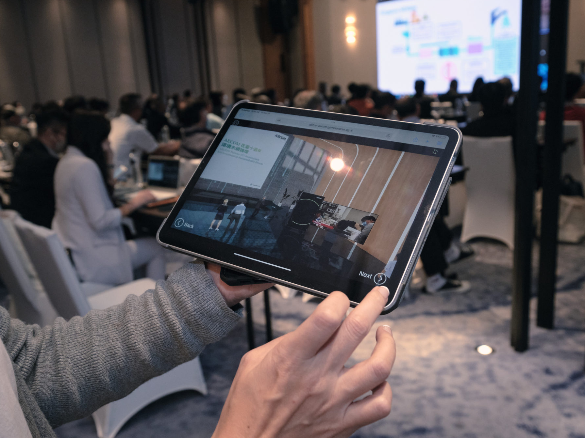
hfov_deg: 55.4
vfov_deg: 42.9
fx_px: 558
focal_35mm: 33
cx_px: 286
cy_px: 221
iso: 2000
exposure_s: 1/125
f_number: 4.5
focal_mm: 20
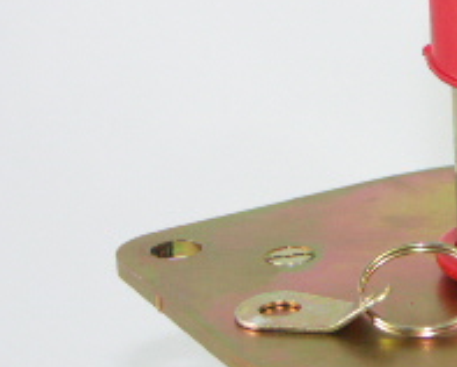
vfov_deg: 9.2
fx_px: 2275
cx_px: 624
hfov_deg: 11.1
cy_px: 246
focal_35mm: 168
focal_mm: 13.75
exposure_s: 1/60
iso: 100
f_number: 3.2
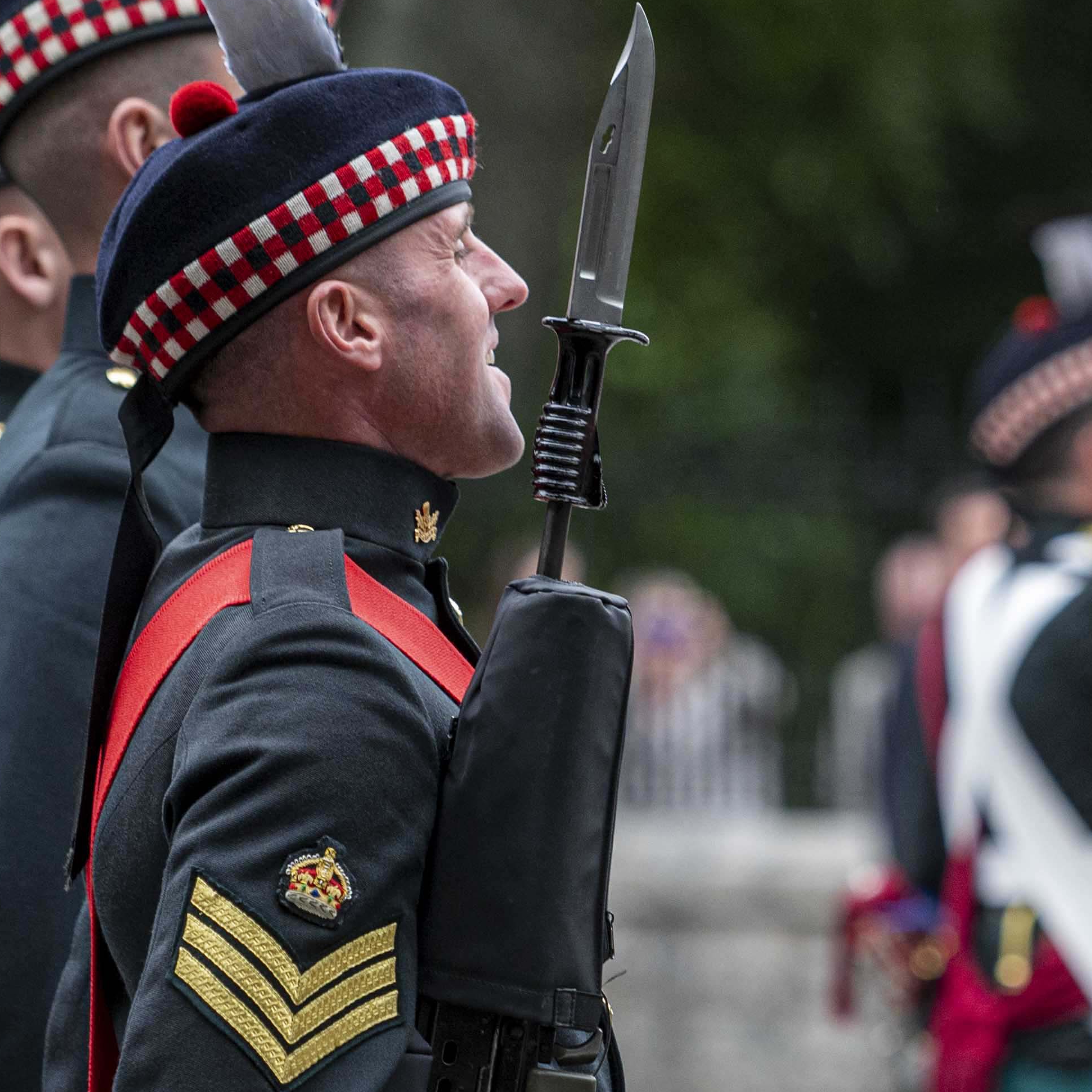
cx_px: 873
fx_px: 13205
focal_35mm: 370
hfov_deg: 4.7
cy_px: 798
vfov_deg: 4.7
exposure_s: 1/200
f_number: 2.8
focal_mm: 140
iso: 800
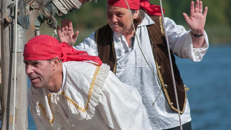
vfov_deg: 3.1
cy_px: 60
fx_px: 2407
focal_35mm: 393
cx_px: 89
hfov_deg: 5.5
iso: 400
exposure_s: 1/4000
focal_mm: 200
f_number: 4.5
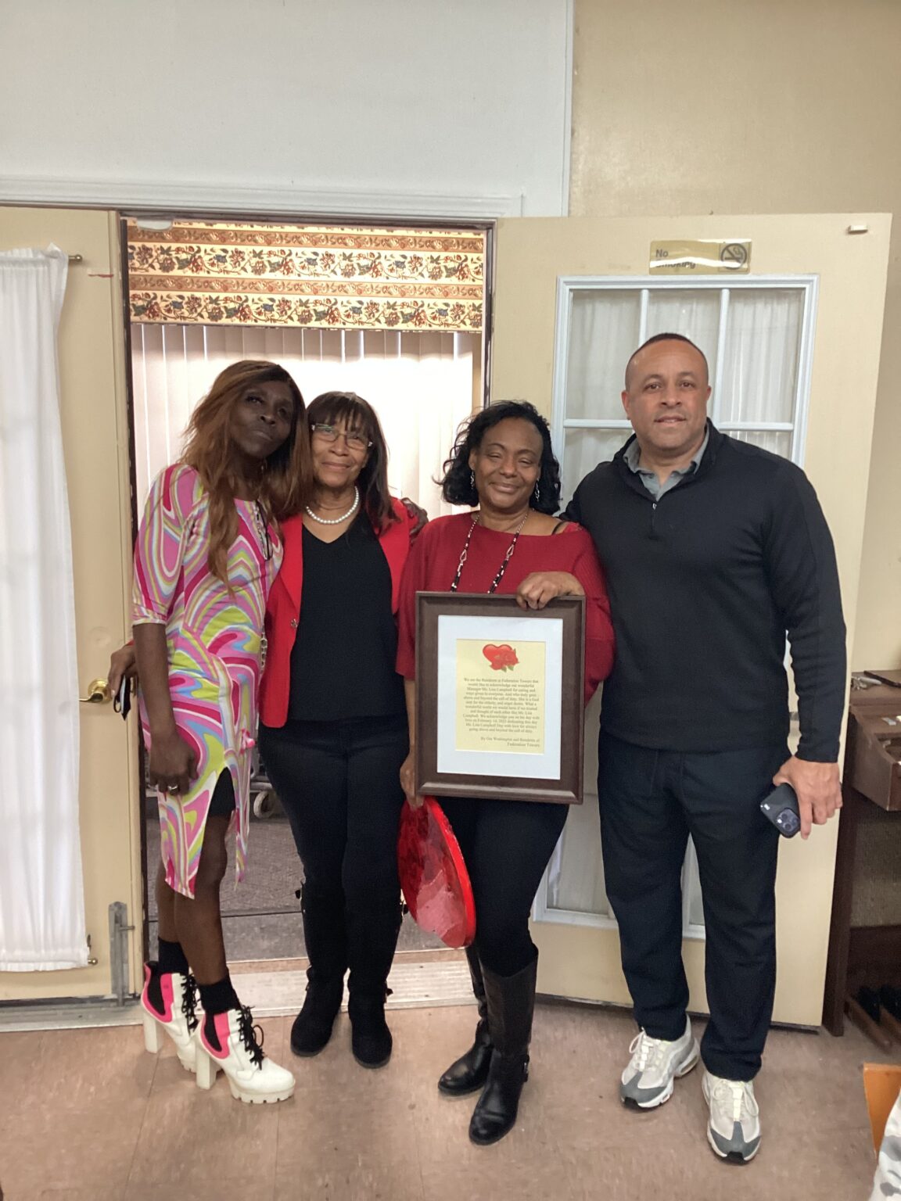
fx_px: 1076
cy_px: 600
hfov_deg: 45.4
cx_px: 450
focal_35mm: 31
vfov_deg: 58.4
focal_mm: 3.3
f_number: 2.4
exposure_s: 1/60
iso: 160
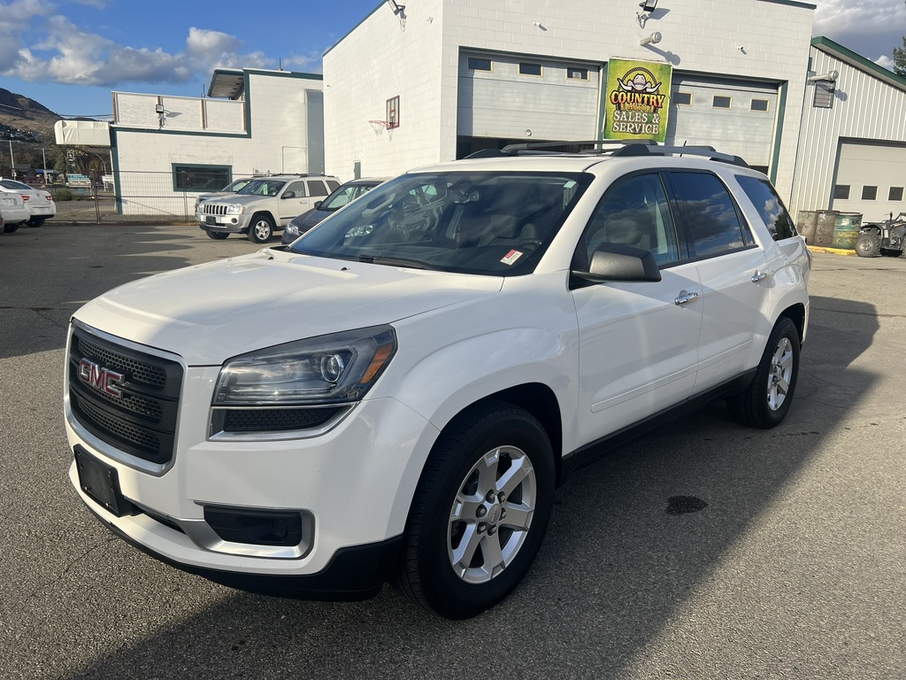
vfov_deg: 53.1
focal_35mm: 26
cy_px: 340
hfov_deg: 67.3
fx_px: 680
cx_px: 453
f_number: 1.5
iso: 50
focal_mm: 5.7
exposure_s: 1/3968
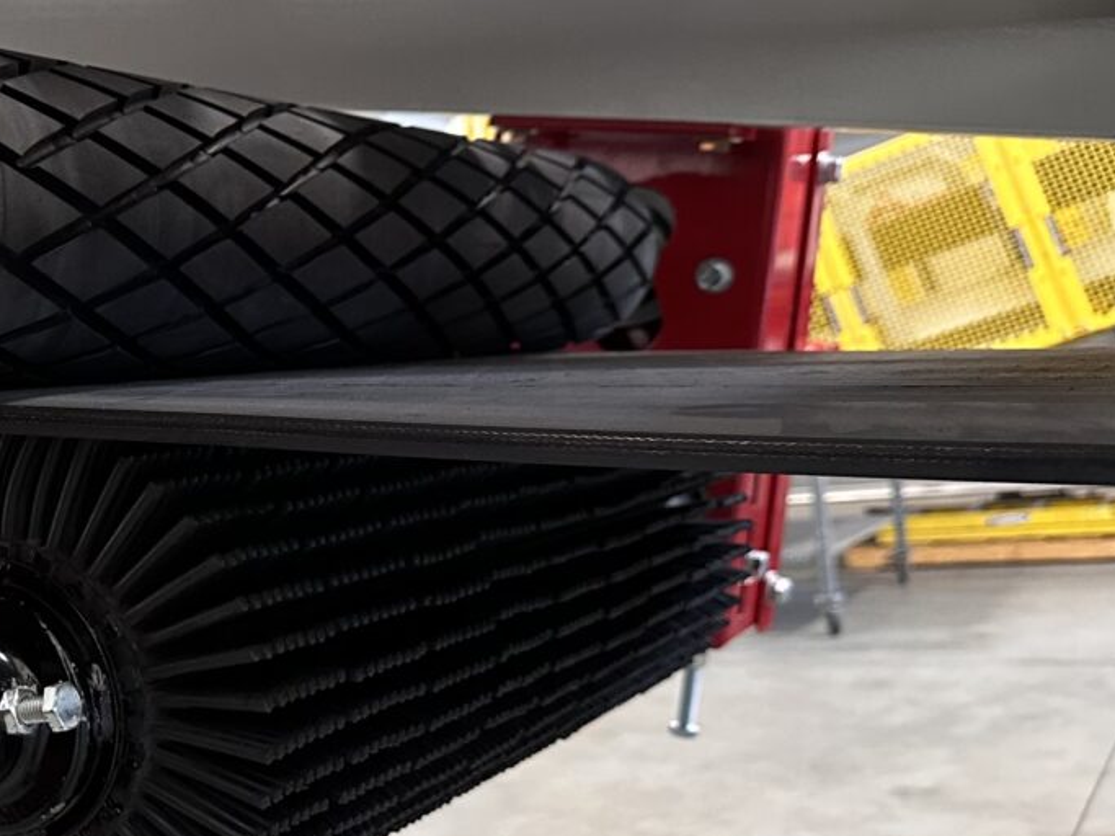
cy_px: 442
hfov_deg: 32.1
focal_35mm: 54
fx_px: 1739
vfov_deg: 27.0
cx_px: -52
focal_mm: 6.86
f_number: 1.78
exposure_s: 1/60
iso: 400
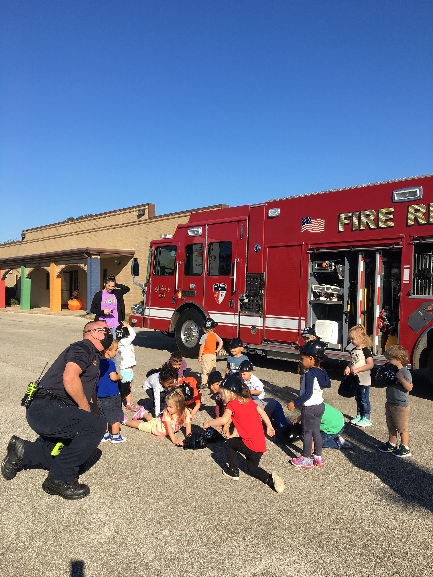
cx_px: 216
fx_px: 484
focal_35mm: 29
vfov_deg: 61.7
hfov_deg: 48.2
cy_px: 288
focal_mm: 4.15
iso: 25
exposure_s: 1/1350
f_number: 2.2
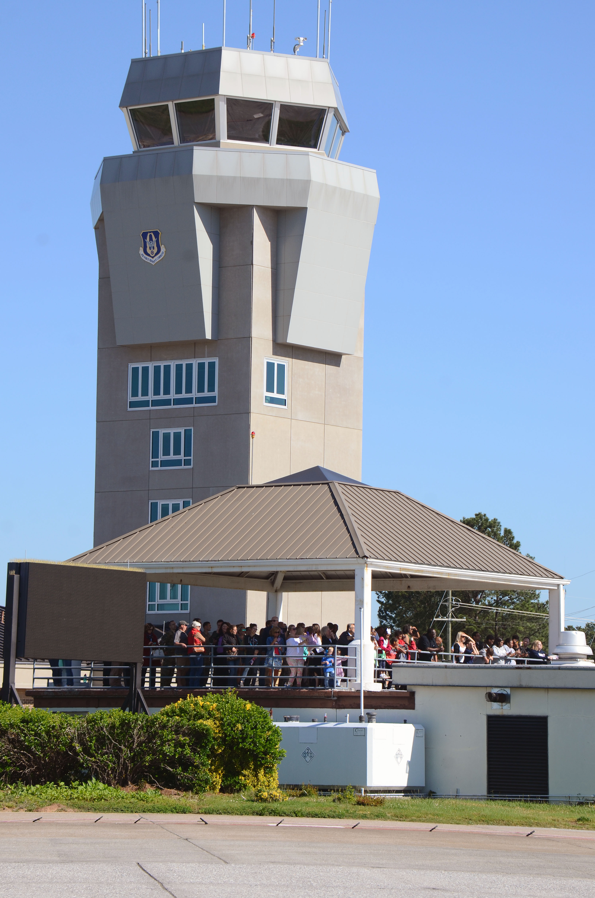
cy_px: 449
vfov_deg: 16.7
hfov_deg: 11.1
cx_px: 298
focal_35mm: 123
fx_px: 3063
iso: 200
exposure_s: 1/400
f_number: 10
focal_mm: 82
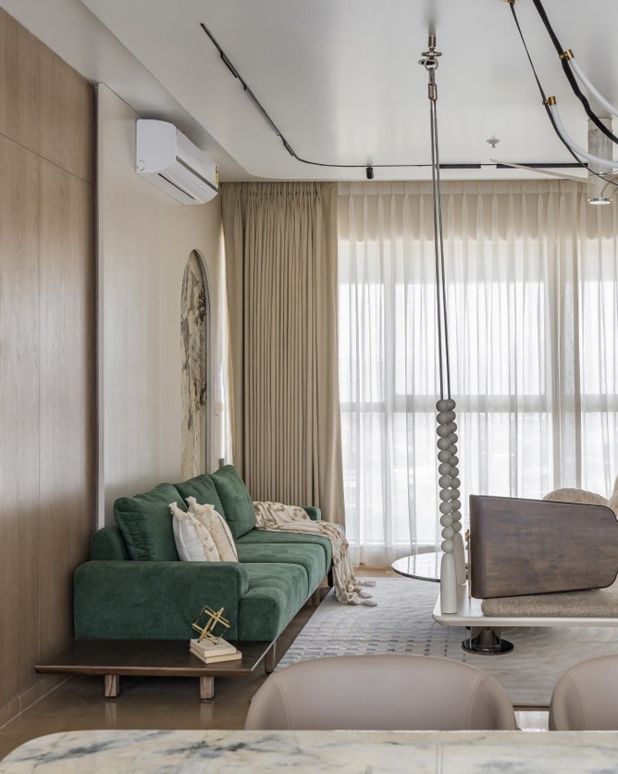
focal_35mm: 46
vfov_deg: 40.3
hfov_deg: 32.5
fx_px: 1052
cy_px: 390
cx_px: 397
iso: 160
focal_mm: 32
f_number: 8
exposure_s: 1/15
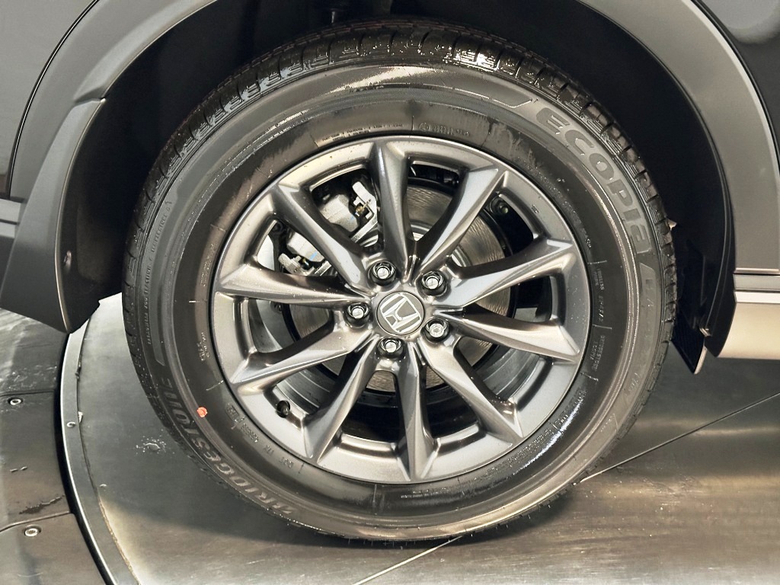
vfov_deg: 30.3
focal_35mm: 48
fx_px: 1082
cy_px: 292
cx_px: 390
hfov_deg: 39.7
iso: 640
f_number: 1.78
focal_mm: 6.86
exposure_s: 1/24
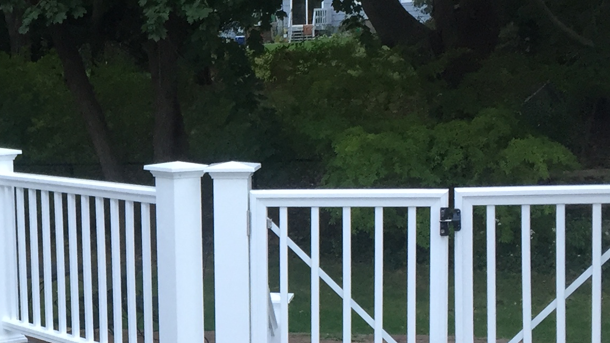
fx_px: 1456
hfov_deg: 22.6
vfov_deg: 13.4
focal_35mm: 90
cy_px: 251
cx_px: -24
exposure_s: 1/30
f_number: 2.2
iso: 64
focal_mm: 4.15
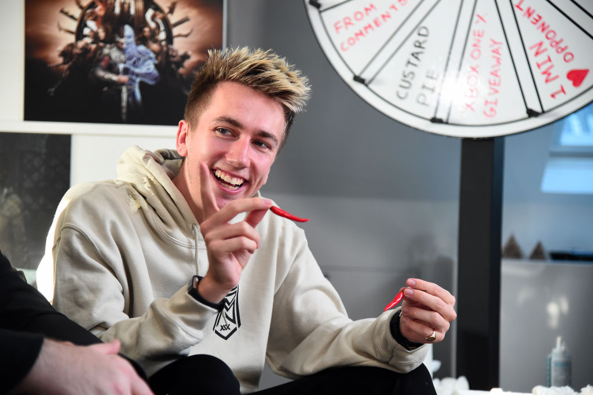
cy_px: 198
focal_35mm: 82
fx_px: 1350
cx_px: 296
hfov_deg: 24.8
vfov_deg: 16.6
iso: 3200
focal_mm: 82
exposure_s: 1/1000
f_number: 4
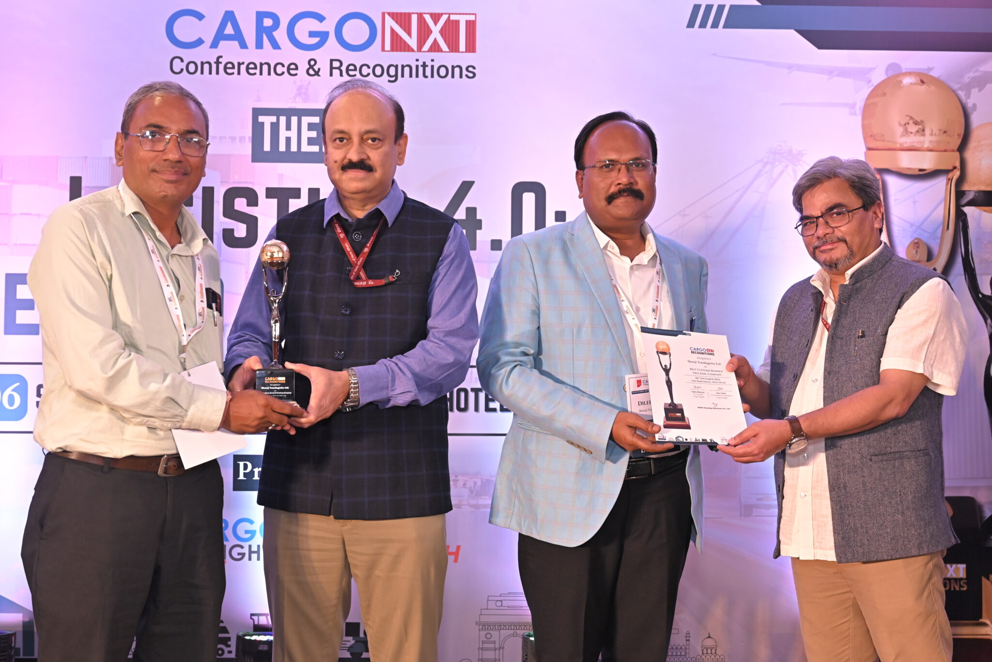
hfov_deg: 45.4
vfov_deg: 31.2
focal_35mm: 43
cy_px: 331
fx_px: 1185
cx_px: 496
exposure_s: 1/125
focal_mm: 43
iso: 1600
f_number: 5
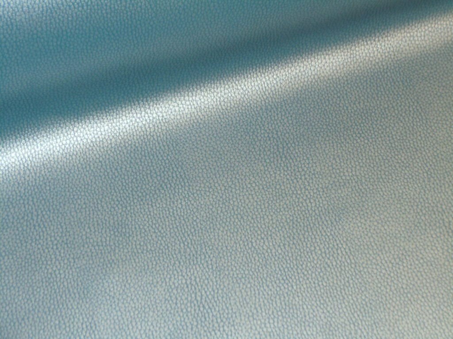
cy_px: 170
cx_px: 226
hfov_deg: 22.5
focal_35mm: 87
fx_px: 1139
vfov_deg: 17.0
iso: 400
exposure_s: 1/40
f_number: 5.3
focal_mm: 15.6
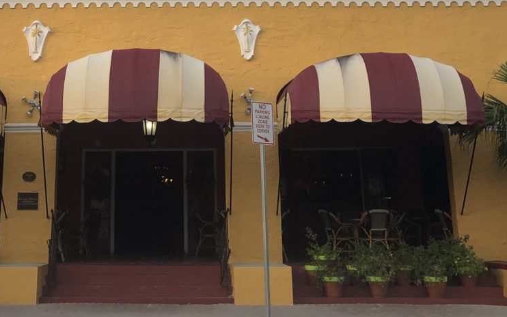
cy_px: -79
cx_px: 157
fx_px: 884
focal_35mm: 64
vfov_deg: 19.0
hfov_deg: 31.7
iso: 20
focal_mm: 4
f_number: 1.8
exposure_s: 1/236
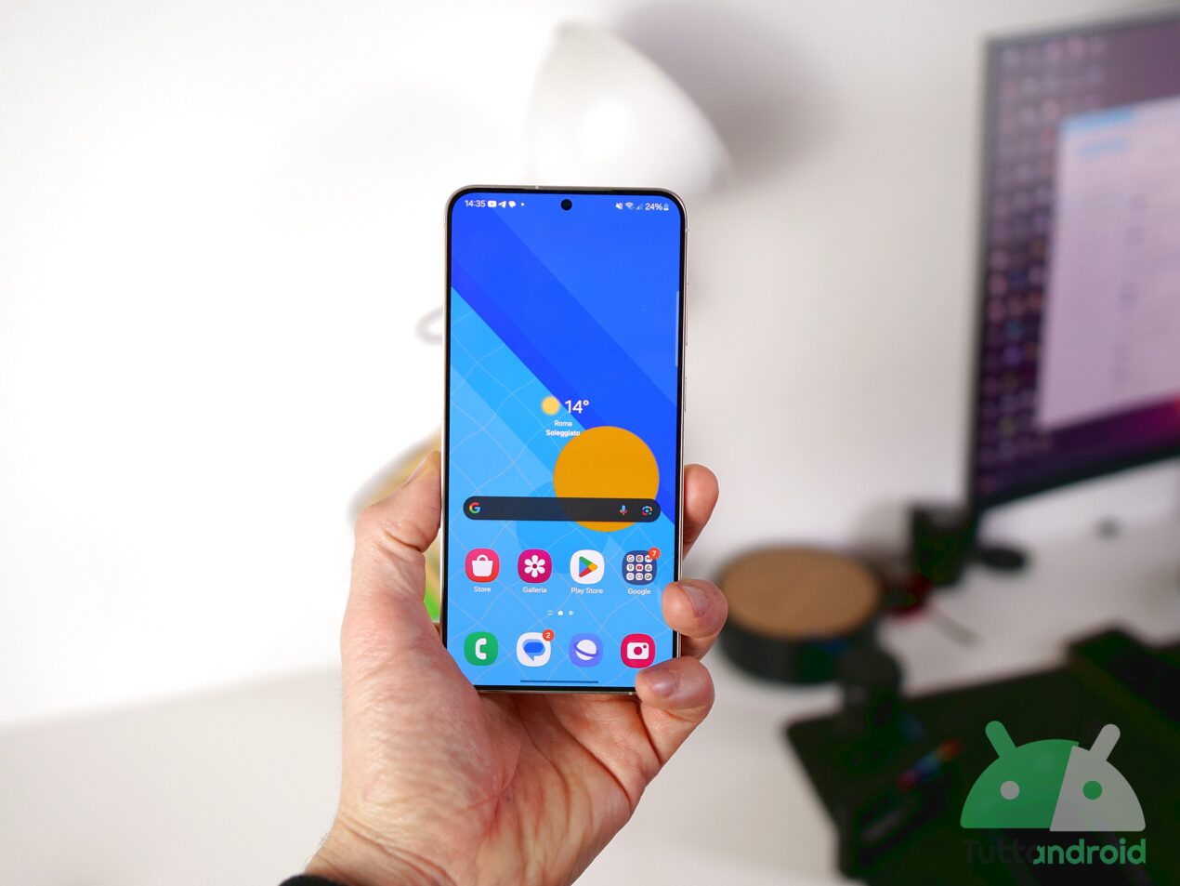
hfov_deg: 56.8
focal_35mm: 32
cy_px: 443
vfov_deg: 44.2
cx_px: 590
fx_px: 1091
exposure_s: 1/160
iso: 200
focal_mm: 16
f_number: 1.4
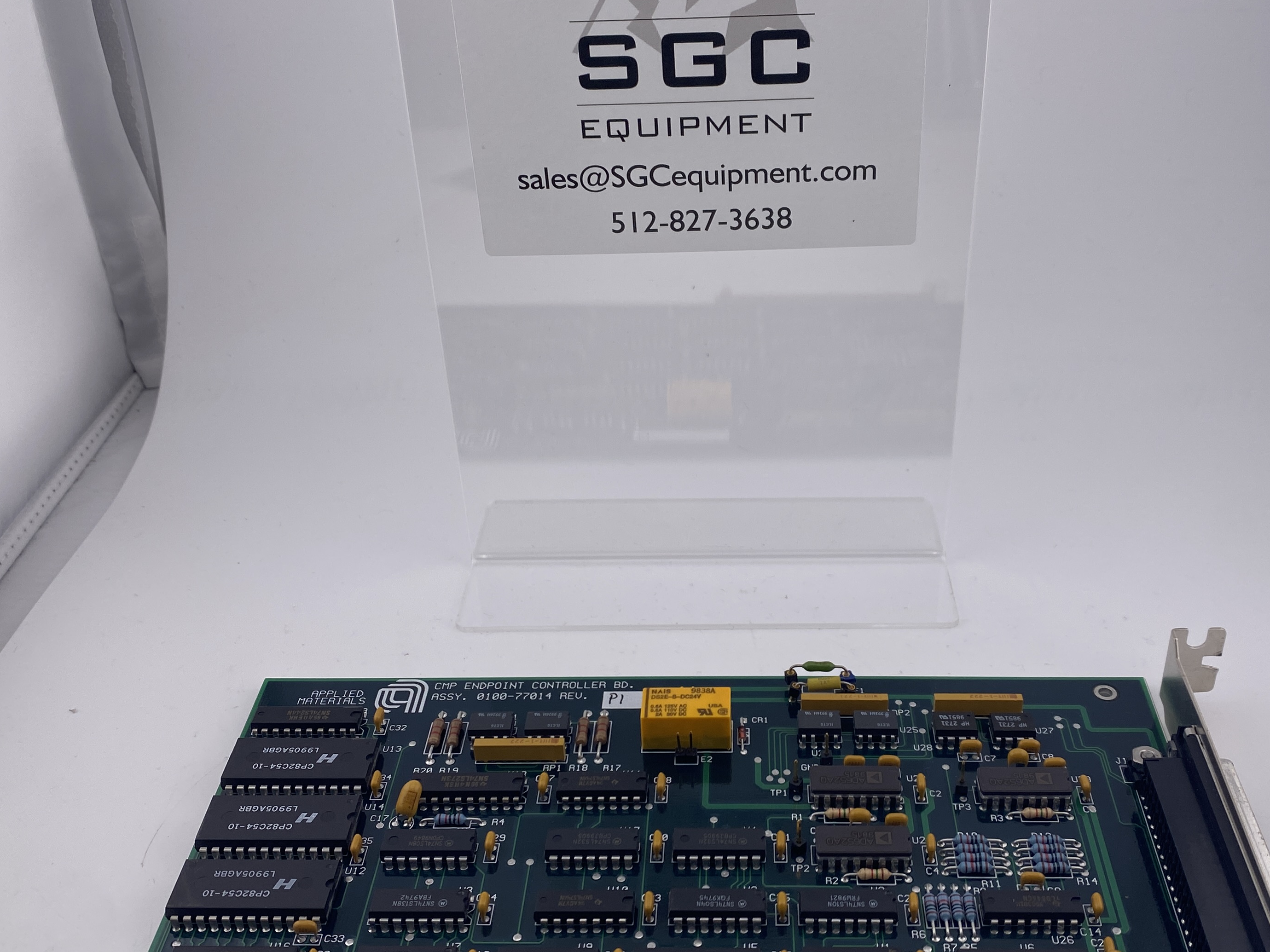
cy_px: 500
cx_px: 731
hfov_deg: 48.8
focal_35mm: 38
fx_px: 1394
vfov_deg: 37.7
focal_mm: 4.25
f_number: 1.8
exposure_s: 1/391
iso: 32
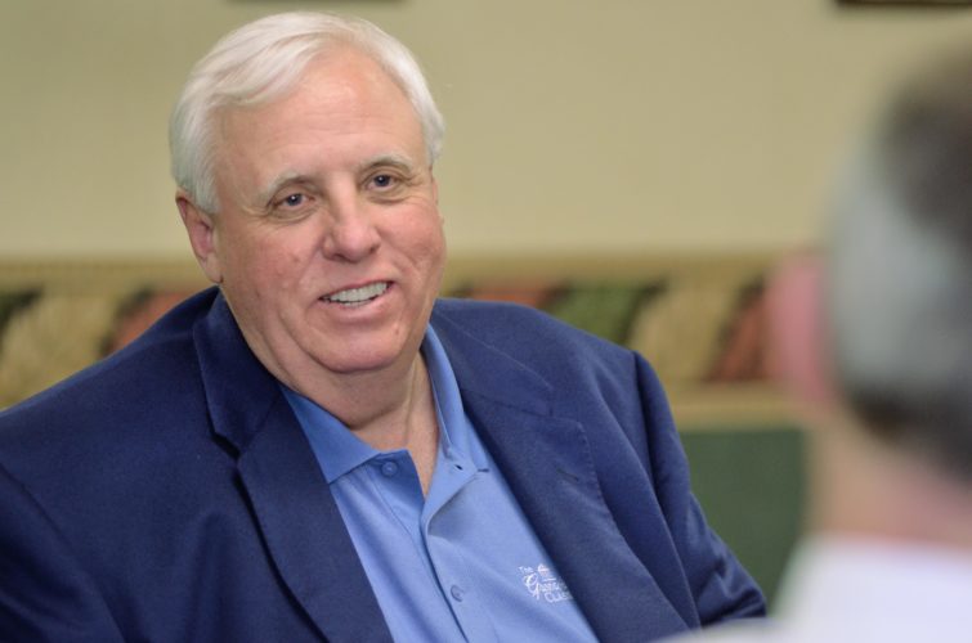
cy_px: 322
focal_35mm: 232
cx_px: 486
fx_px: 6264
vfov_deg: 5.9
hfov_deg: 8.9
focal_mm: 155
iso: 1250
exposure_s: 1/125
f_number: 3.2
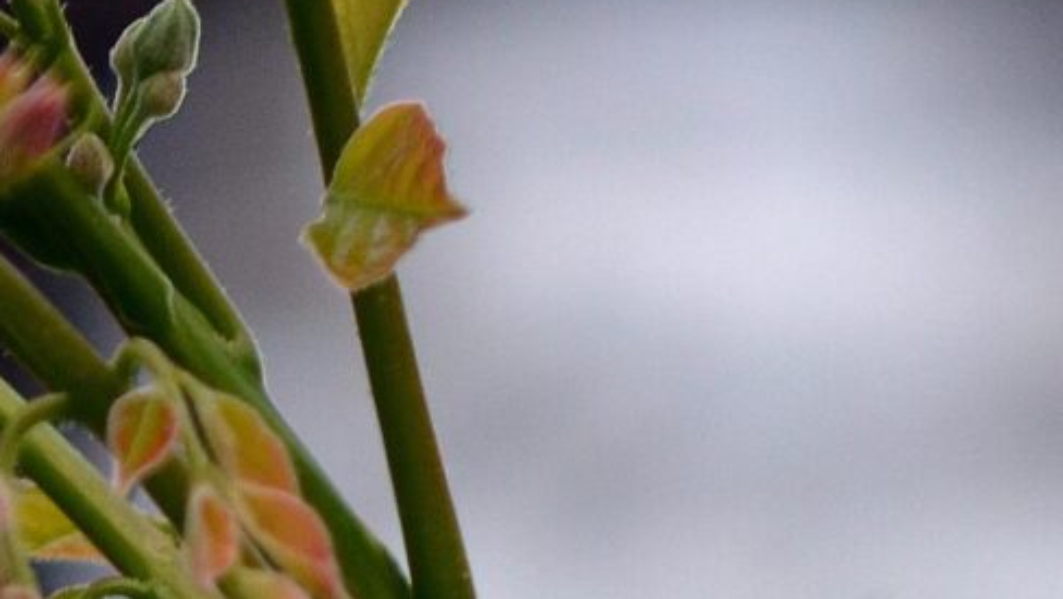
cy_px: 706
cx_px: 52
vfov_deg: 0.7
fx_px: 46387
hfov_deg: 1.3
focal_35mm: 1645
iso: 450
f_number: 5.6
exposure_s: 1/1000
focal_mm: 200
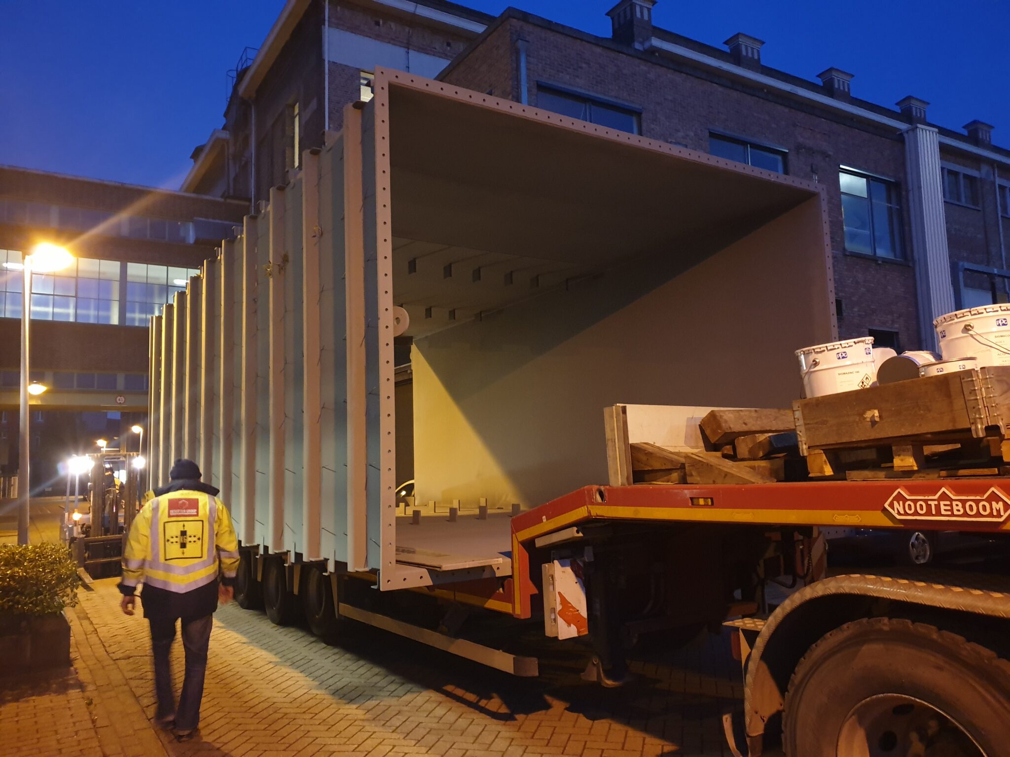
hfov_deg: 67.3
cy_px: 378
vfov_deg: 53.1
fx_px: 759
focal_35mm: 26
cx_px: 505
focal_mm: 4.3
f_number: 1.5
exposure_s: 1/10
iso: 400
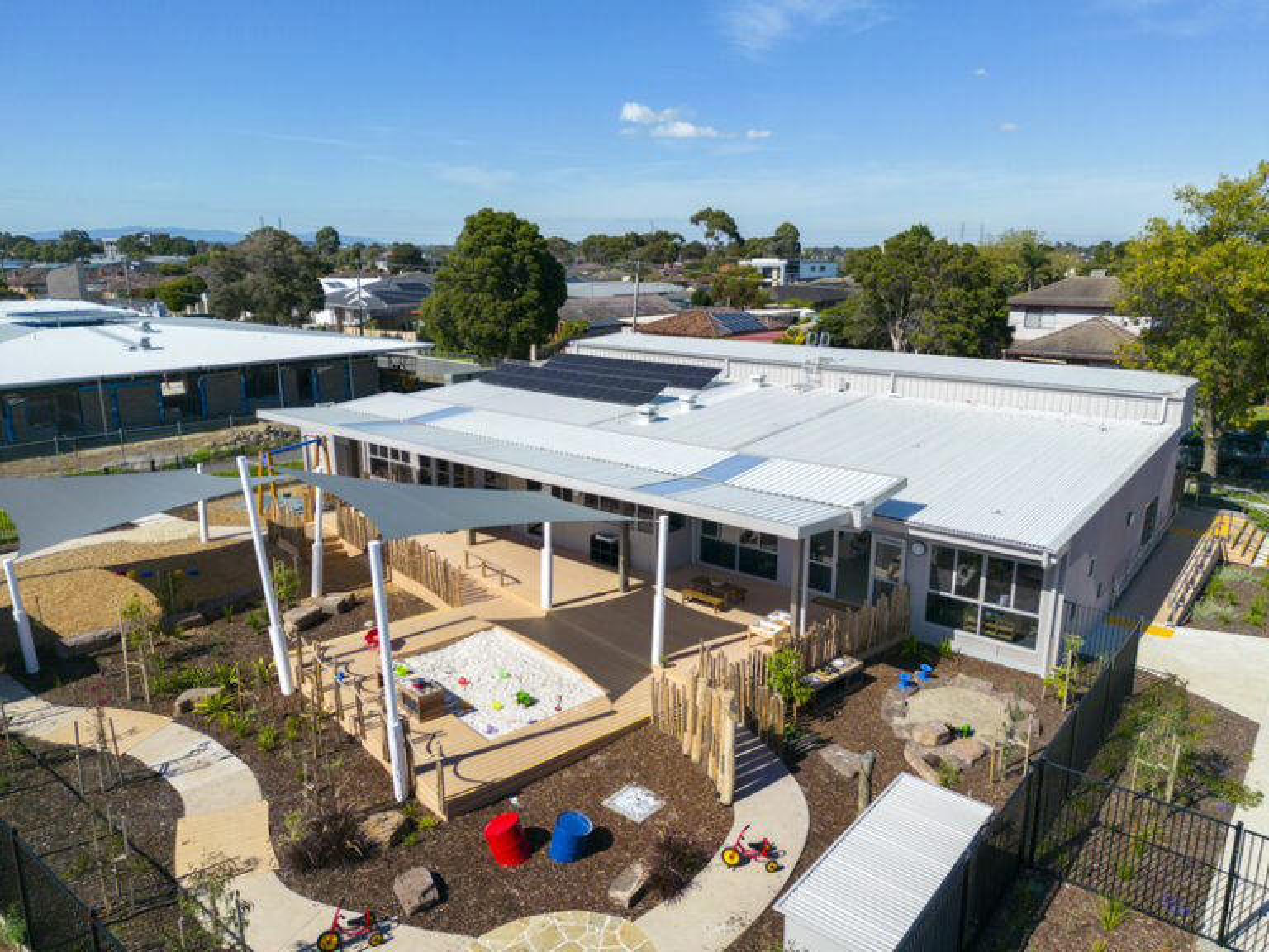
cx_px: 634
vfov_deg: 56.8
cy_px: 476
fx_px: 880
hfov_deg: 71.6
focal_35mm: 24
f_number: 1.7
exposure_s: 1/4000
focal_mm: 6.72
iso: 160
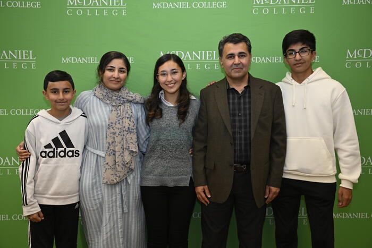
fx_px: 372
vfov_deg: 36.9
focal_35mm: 36
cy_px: 124
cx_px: 186
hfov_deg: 53.1
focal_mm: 36
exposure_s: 1/200
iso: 2000
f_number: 4
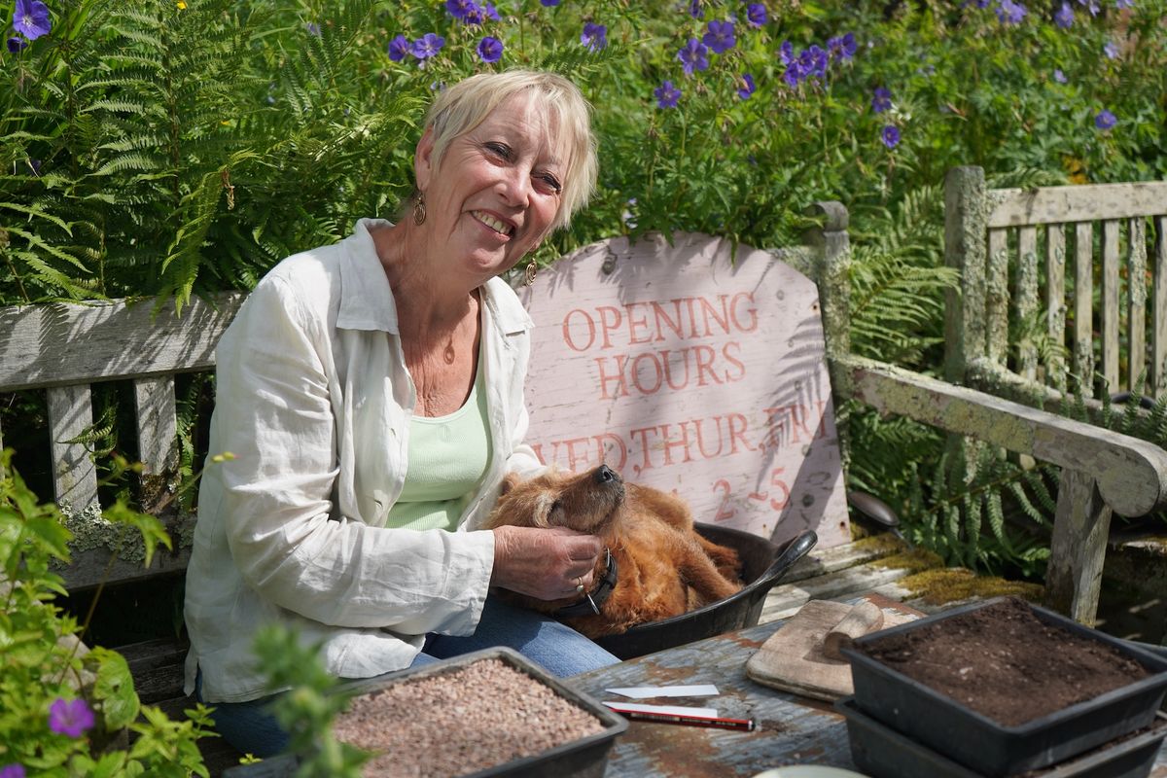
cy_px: 389
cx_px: 584
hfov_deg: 43.6
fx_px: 1459
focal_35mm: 45
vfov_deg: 29.9
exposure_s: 1/500
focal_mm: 45
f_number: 4.5
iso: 100
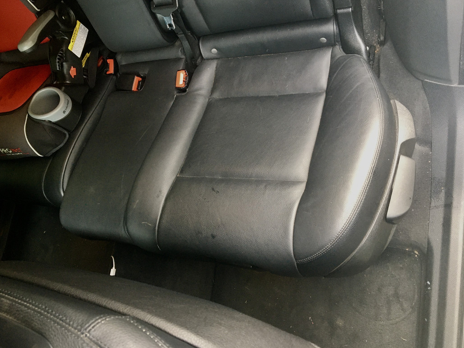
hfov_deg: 60.0
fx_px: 402
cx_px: 226
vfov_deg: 46.8
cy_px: 173
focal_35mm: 30
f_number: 2.2
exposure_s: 1/30
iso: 125
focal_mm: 4.15
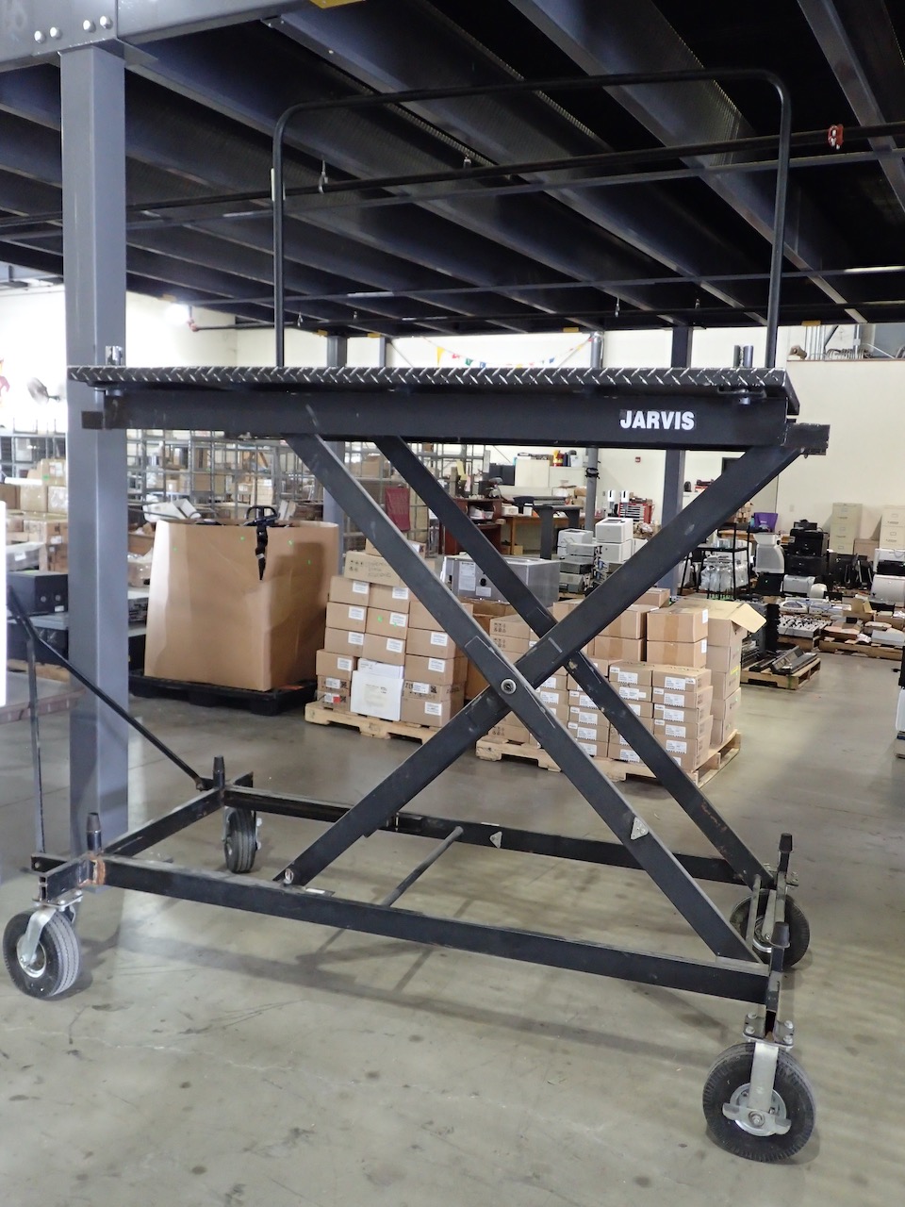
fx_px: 1046
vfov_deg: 60.0
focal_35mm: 30
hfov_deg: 46.8
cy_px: 604
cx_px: 452
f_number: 2.3
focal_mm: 5.5
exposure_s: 1/30
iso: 500
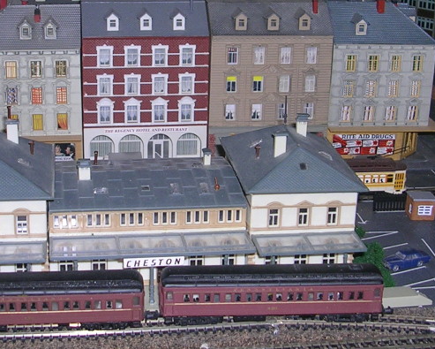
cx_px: 212
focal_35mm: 77
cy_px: 92
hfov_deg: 24.7
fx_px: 992
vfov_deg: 19.8
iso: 50
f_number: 2.8
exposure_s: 1/60.1
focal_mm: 5.8
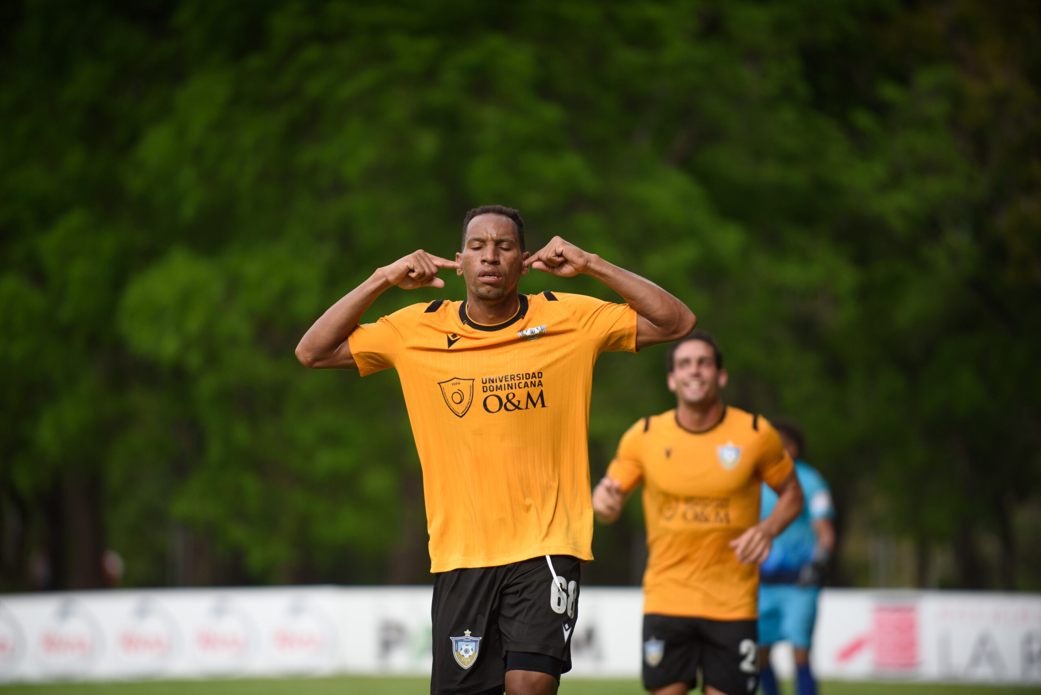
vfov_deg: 9.8
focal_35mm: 140
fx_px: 4050
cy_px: 348
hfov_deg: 14.6
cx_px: 520
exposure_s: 1/3200
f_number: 2.8
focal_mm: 140
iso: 640
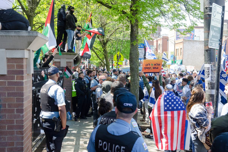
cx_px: 114
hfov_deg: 37.9
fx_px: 332
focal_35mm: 52
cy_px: 76
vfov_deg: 25.8
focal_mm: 35
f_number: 6.3
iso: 800
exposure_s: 1/400
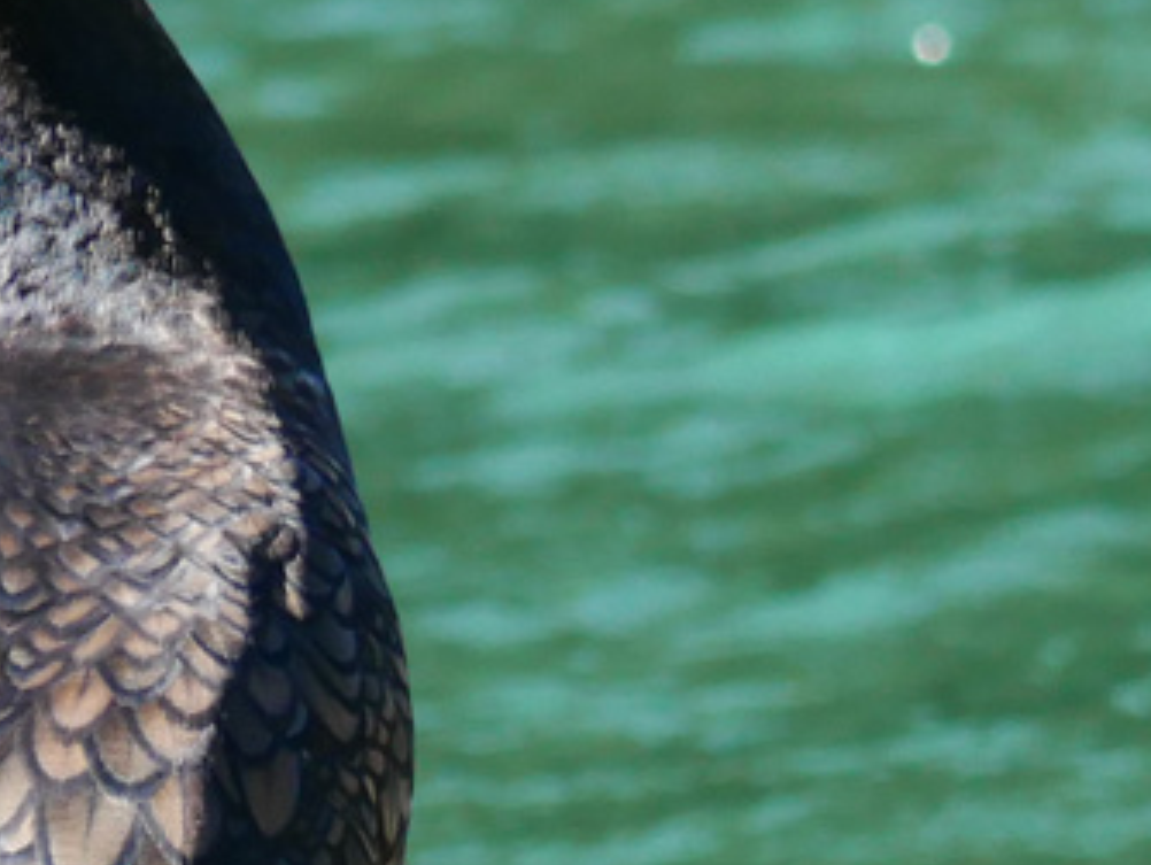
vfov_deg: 0.9
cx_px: 1513
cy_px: 872
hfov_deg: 1.2
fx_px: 57232
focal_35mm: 1720
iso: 800
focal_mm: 200
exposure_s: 1/500
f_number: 6.3
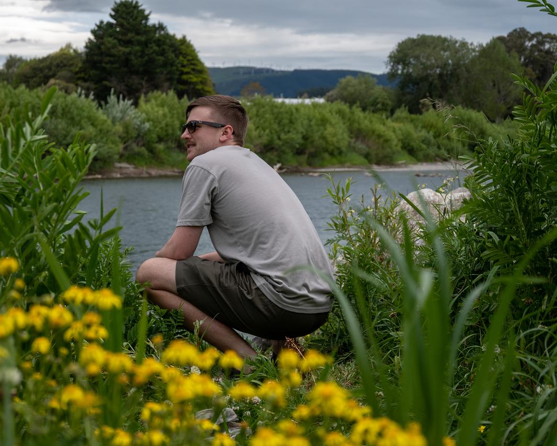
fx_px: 1187
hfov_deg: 26.4
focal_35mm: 72
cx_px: 248
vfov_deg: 21.3
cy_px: 226
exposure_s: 1/250
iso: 125
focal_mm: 42
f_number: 5.6
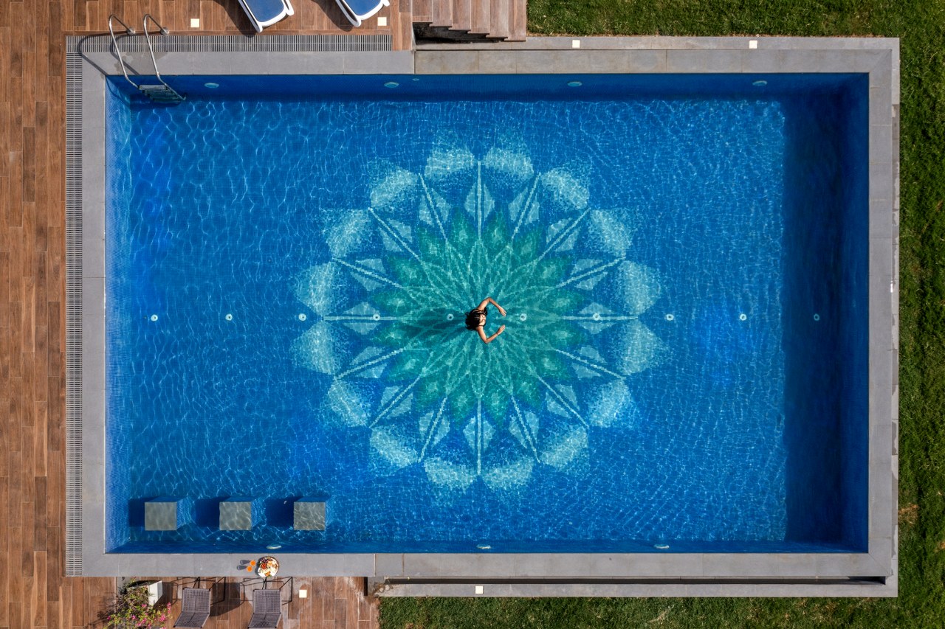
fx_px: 735
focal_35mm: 28
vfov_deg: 46.4
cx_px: 472
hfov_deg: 65.5
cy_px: 314
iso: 100
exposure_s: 1/640
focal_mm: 10.26
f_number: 6.3
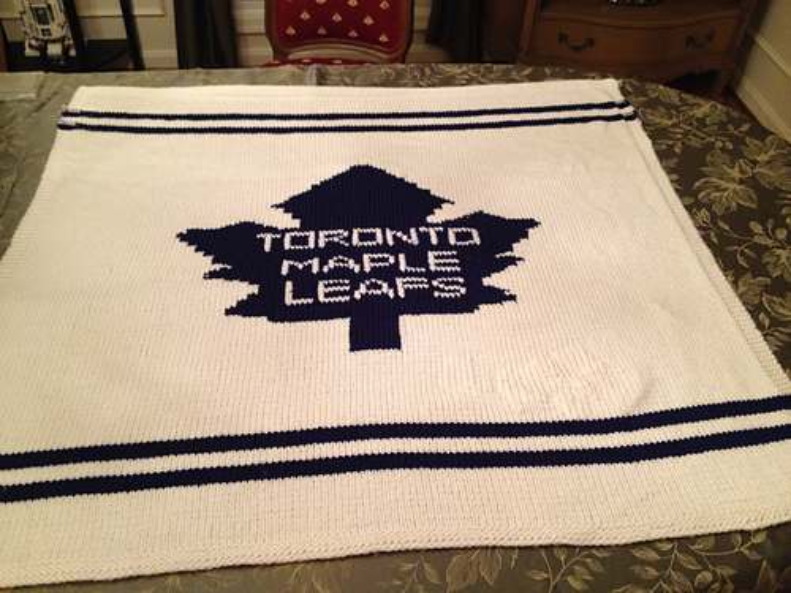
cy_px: 296
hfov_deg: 52.6
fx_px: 800
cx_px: 396
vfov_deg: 40.7
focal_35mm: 35
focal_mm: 4.28
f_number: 2.4
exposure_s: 1/20
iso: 250
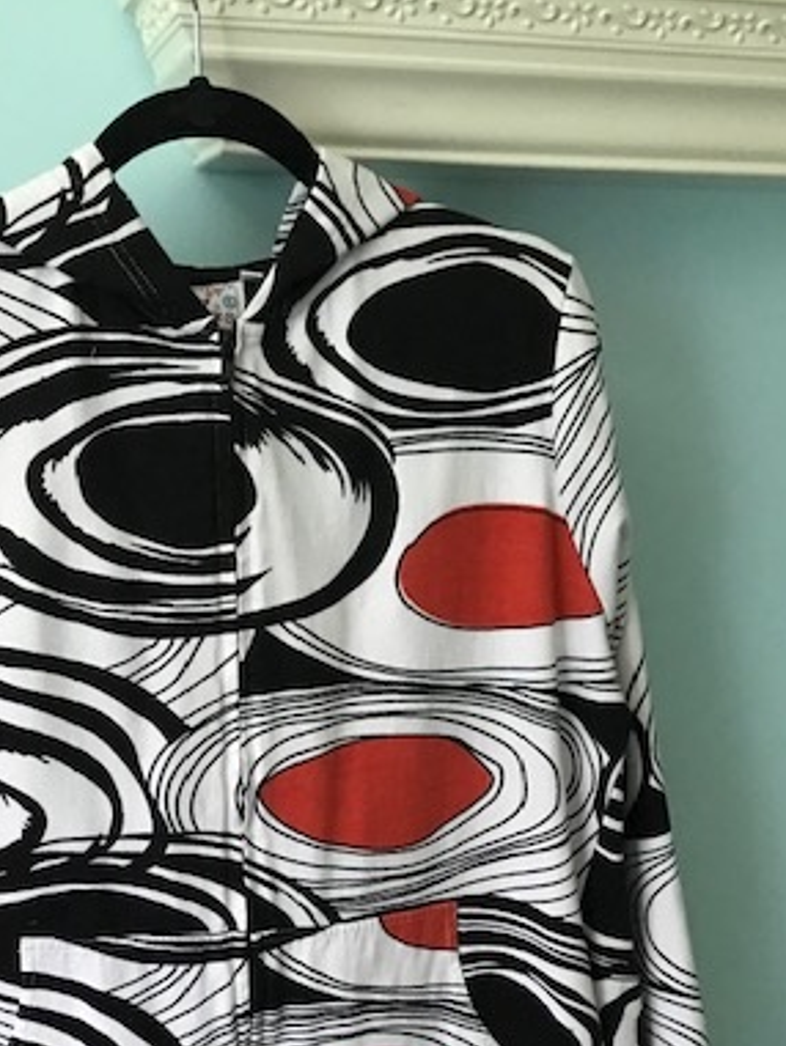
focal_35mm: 47
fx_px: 1422
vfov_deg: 39.2
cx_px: 187
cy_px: 802
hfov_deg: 30.3
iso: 100
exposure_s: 1/15
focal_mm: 3.99
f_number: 1.8
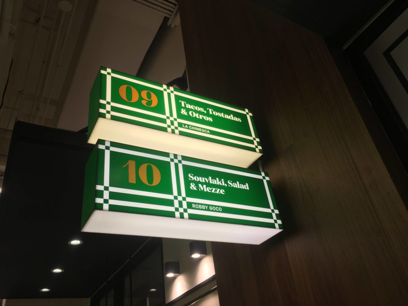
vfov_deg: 48.2
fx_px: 342
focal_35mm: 29
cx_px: 204
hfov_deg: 61.7
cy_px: 153
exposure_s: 1/40
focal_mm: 4.15
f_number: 2.2
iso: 25
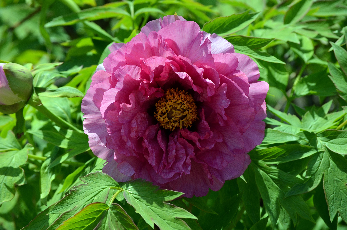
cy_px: 115
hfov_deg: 15.2
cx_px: 174
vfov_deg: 10.1
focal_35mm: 135
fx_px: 1299
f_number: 7.1
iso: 200
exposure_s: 1/800
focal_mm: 90
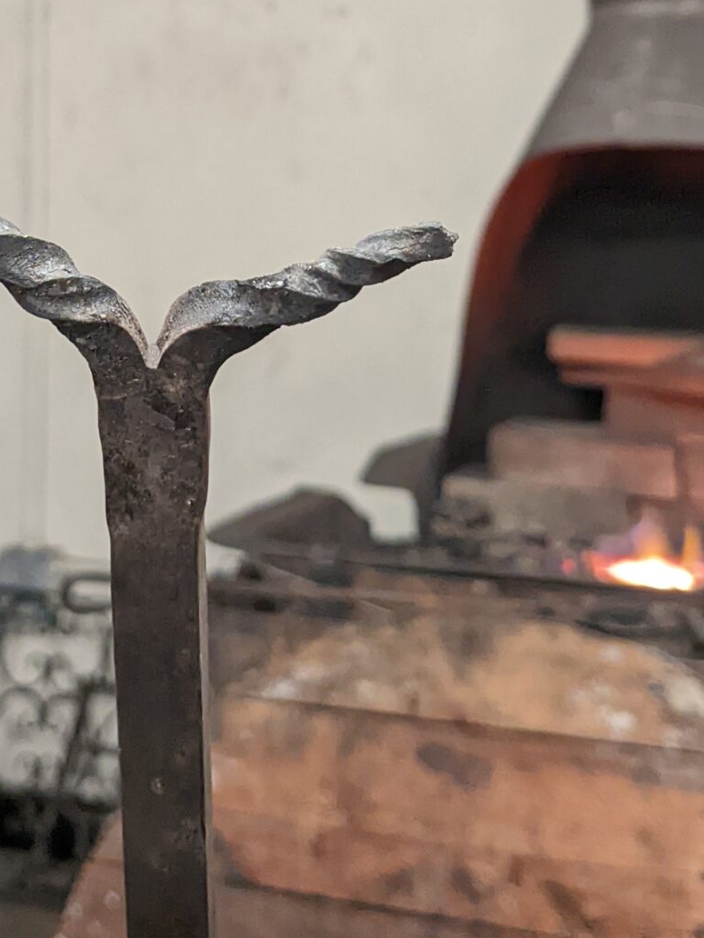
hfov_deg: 21.8
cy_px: 54
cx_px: 192
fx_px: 1817
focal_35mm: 67
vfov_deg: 27.7
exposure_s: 1/120
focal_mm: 4.38
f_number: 1.73
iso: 592
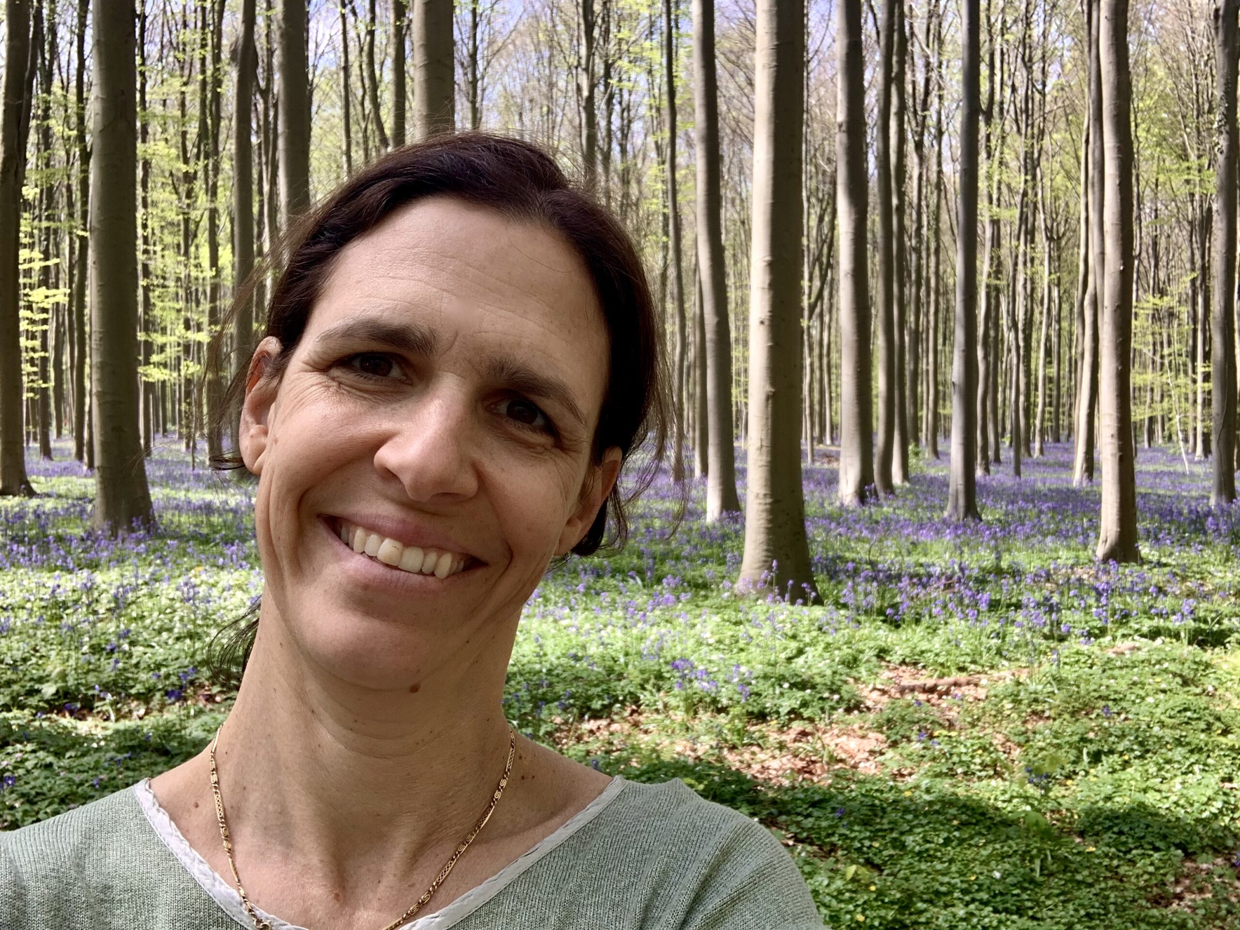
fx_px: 1146
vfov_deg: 44.2
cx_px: 620
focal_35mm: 32
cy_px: 465
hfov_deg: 56.8
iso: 25
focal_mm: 2.87
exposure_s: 1/121
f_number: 2.2
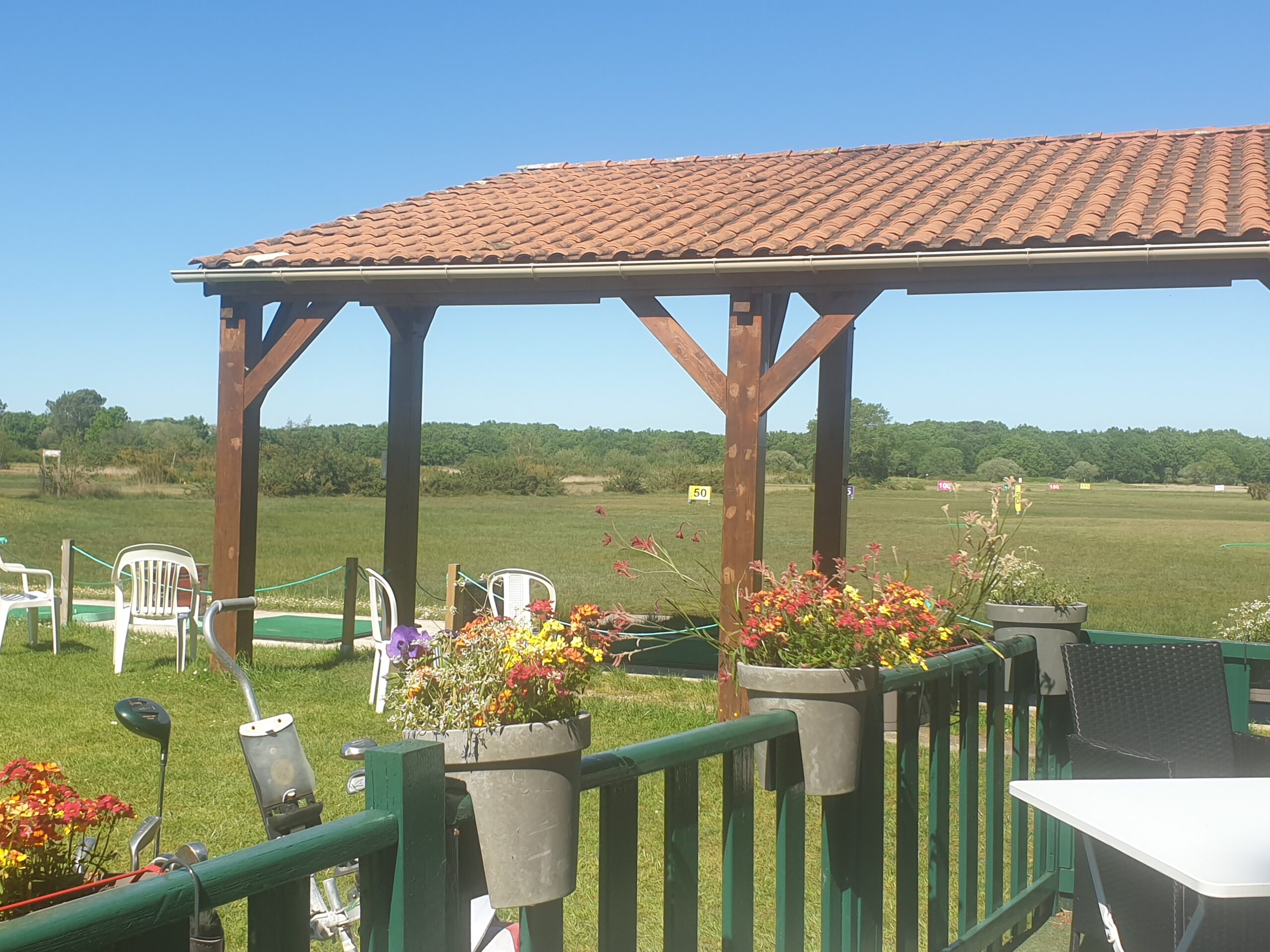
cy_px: 476
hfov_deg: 67.3
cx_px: 635
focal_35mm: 26
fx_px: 954
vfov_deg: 53.1
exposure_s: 1/1294
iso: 50
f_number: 2.4
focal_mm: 4.3
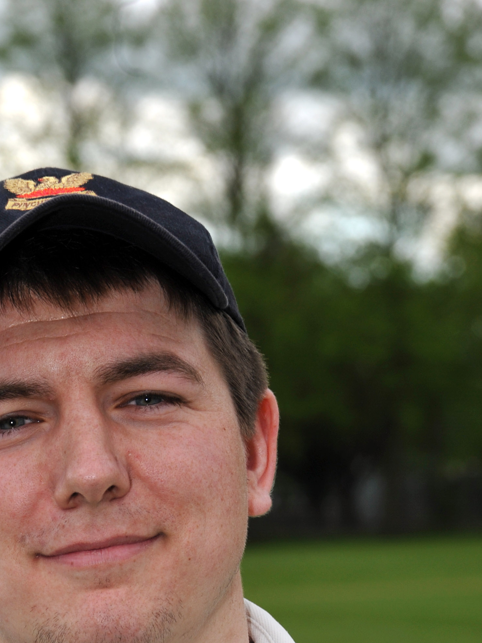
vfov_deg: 7.9
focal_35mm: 249
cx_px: 58
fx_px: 4623
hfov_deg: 6.0
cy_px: 670
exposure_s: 1/250
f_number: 10
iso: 400
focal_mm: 120
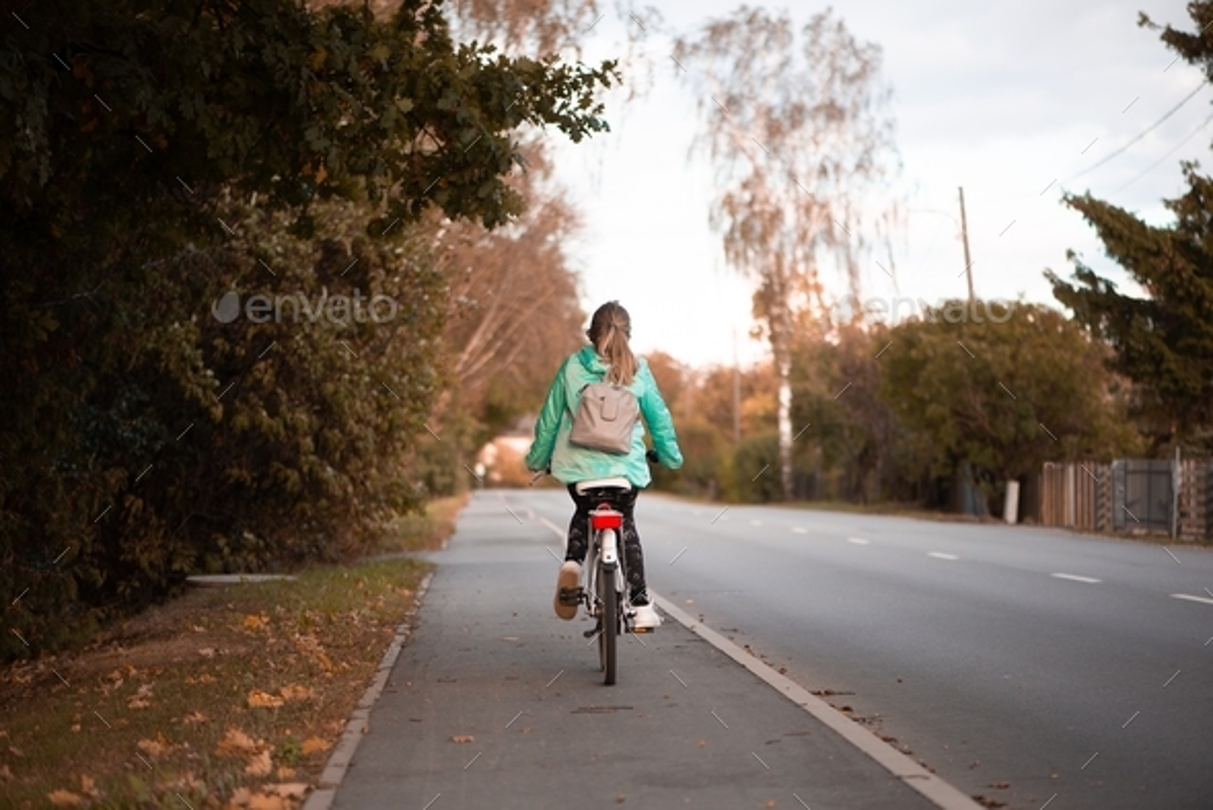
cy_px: 405
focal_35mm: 105
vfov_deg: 13.1
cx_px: 606
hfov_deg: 19.4
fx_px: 3539
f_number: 2.8
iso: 100
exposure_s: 1/320
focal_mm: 105
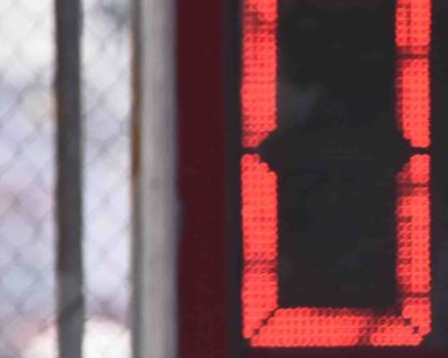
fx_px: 45041
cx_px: 1095
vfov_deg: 0.5
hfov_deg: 0.6
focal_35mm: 3399
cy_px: 547
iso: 640
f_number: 6.3
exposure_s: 1/1600
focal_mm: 440
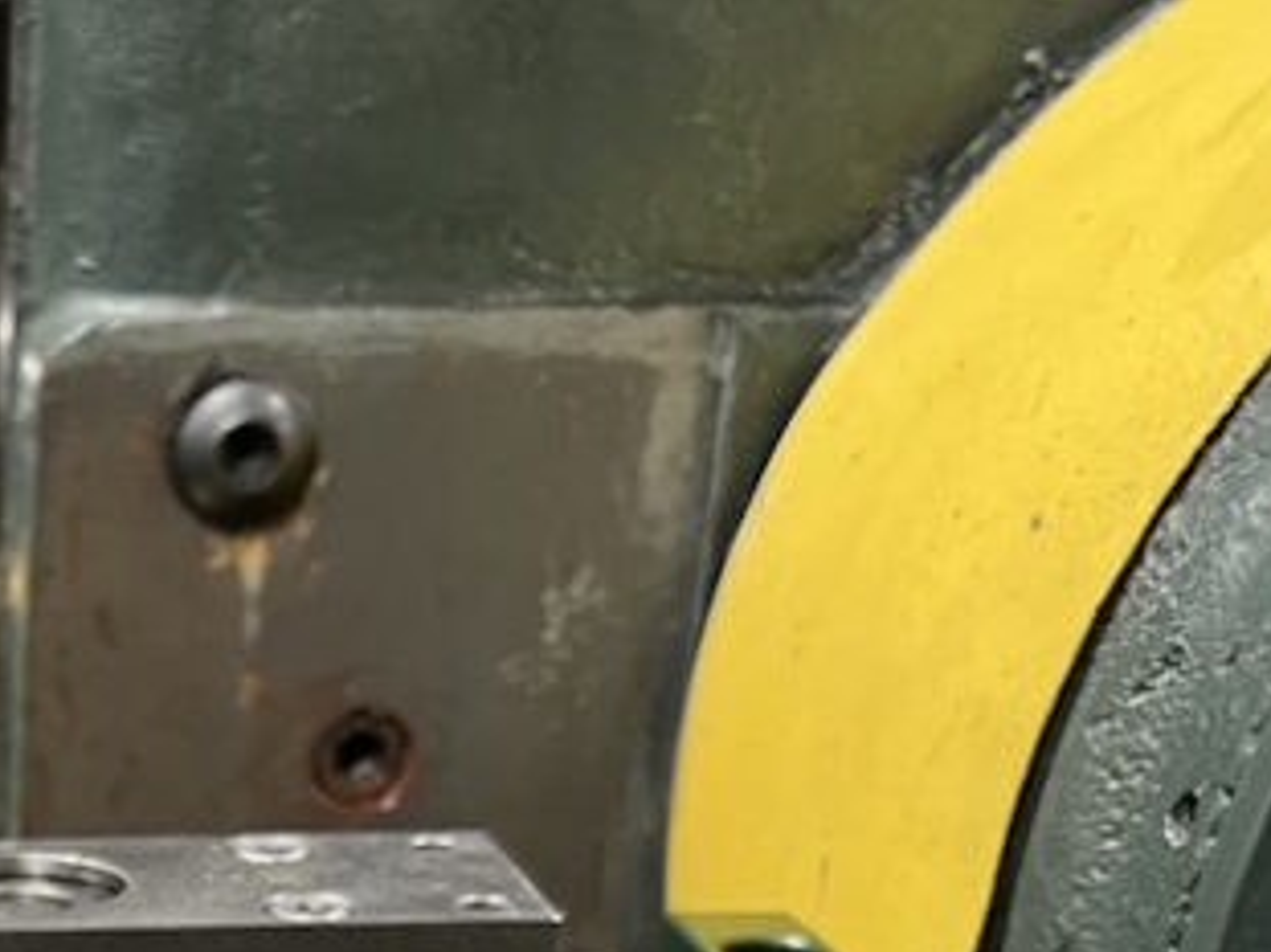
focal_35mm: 82
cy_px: 1497
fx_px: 3010
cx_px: -401
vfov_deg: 16.2
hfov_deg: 21.5
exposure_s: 1/60
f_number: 1.5
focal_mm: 5.7
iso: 250
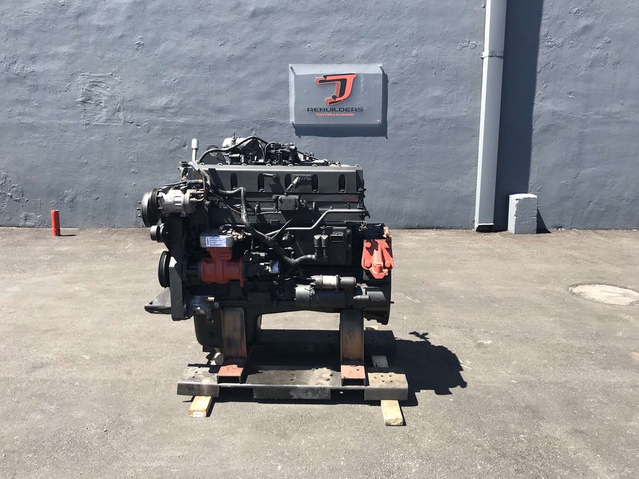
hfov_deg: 63.4
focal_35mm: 28
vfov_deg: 49.7
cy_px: 240
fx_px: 517
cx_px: 320
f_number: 1.8
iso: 20
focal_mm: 3.99
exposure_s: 1/535
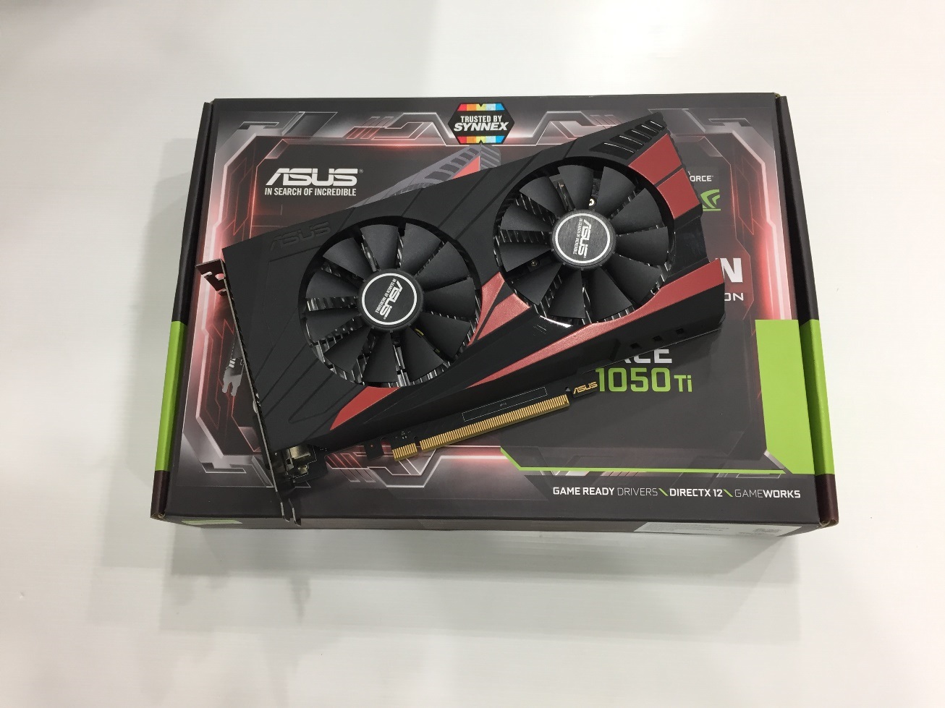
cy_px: 354
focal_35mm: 29
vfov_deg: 48.2
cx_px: 472
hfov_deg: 61.7
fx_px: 792
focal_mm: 4.15
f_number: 2.2
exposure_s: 1/33
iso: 80
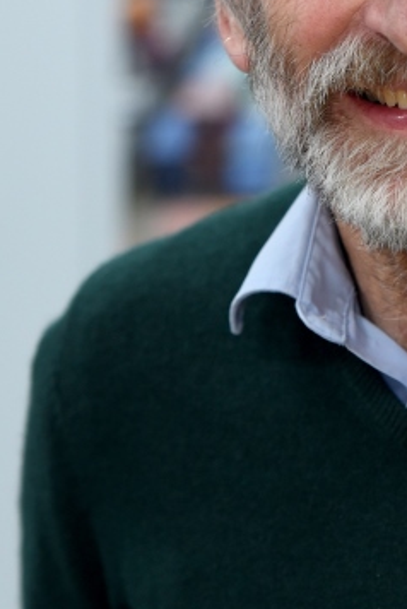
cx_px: 499
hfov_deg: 3.5
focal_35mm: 388
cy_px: 164
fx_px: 6567
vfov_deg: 5.3
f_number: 2.8
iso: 800
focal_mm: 135
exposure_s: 1/160
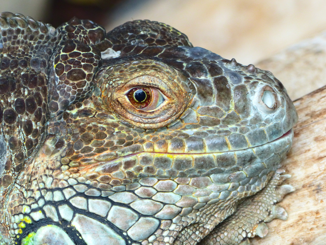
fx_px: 5651
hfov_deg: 3.3
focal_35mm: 600
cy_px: 122
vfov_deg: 2.5
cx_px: 163
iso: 400
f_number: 5
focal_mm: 108
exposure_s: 1/40
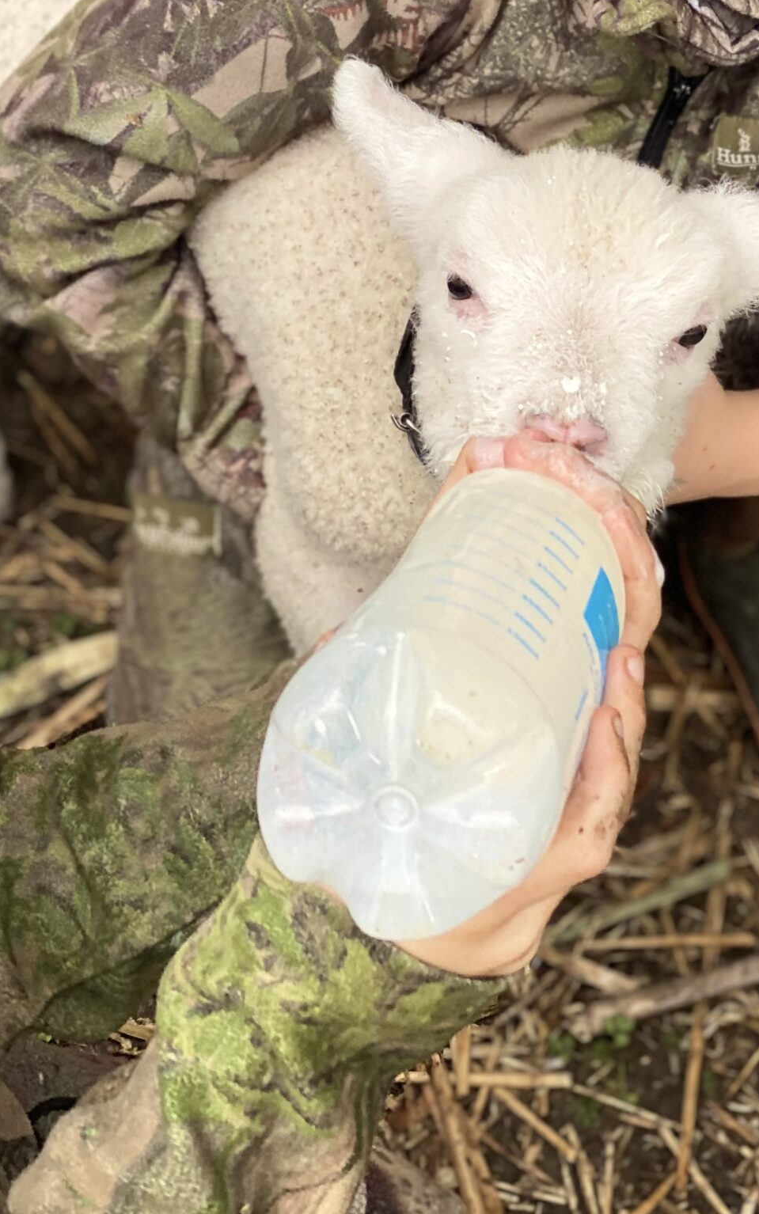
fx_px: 3044
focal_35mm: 92
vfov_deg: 22.4
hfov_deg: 14.2
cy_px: 328
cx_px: 543
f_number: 2
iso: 32
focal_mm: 6
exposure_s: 1/122
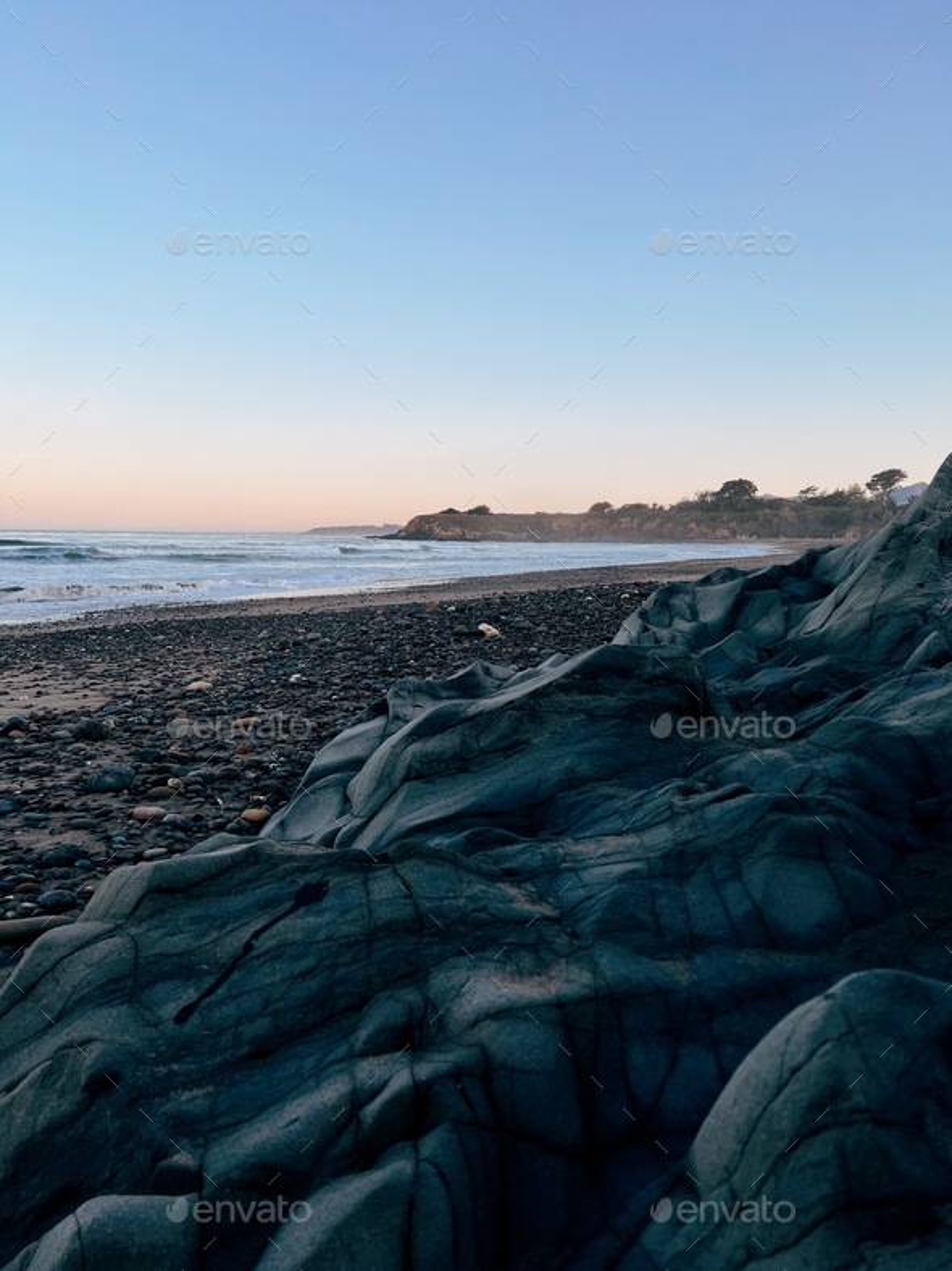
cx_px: 476
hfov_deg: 53.1
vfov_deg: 67.3
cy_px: 636
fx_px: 954
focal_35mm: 26
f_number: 1.5
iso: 50
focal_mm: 5.7
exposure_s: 1/887
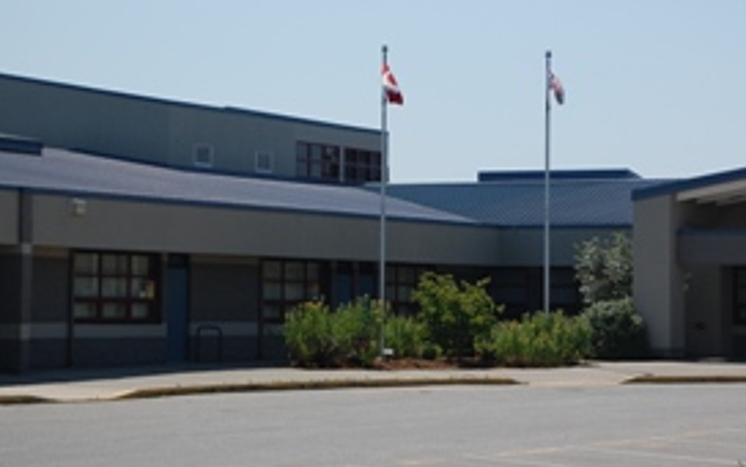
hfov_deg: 17.2
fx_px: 2455
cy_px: 146
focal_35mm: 121
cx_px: 522
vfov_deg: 10.8
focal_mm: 55
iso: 200
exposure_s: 1/1000
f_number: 5.6
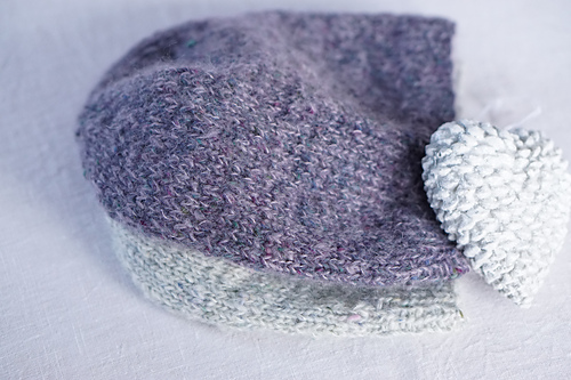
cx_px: 286
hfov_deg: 27.0
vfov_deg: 18.2
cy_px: 190
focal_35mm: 75
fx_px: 1189
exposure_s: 1/160
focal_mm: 50
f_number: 2.5
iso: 1600
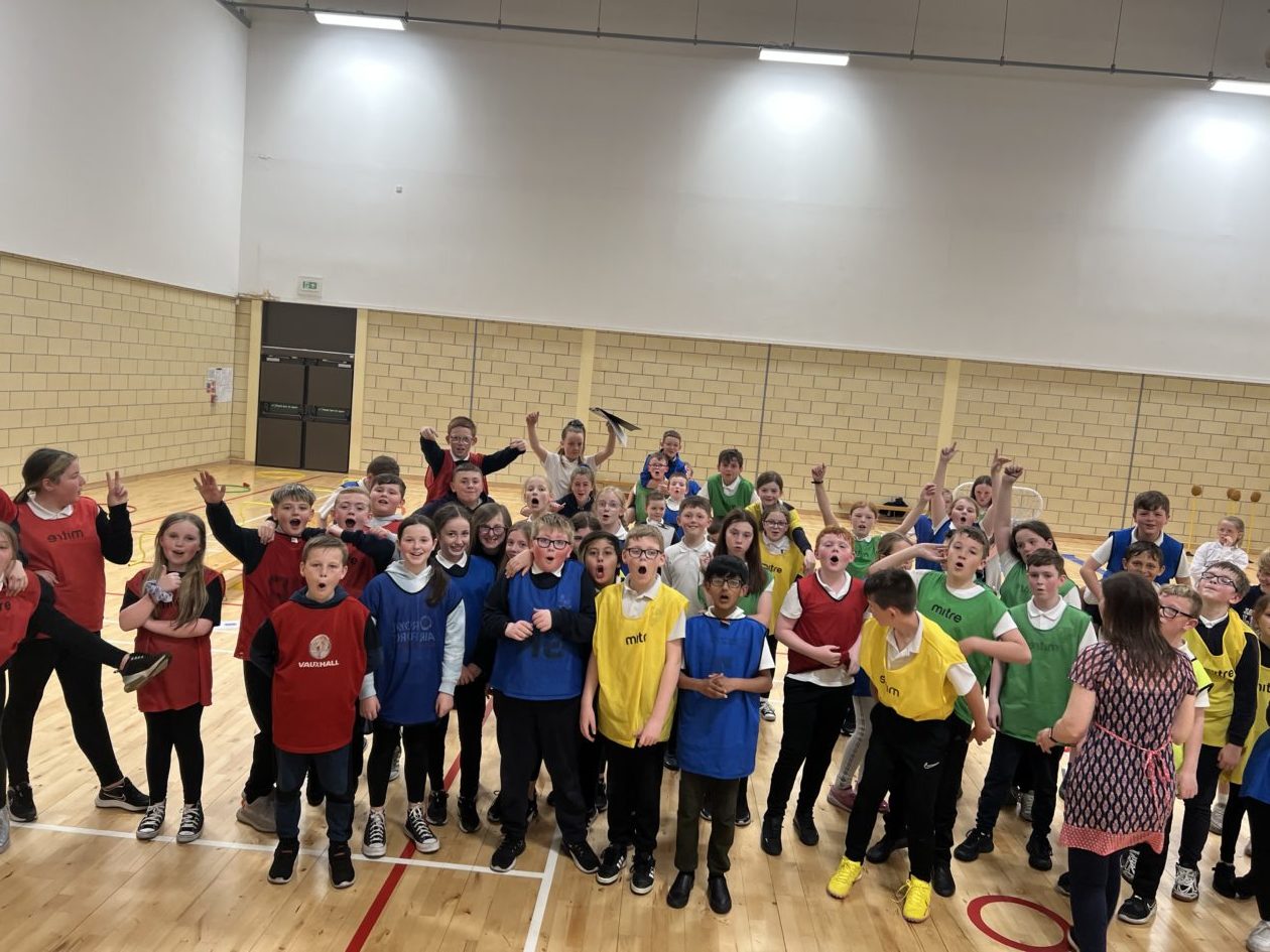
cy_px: 476
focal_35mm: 26
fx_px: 954
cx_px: 635
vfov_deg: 53.1
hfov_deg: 67.3
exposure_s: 1/100
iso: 80
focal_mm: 5.7
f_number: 1.5
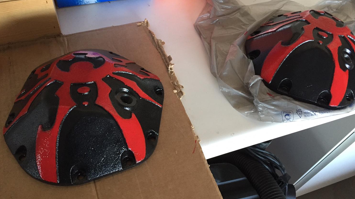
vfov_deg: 36.7
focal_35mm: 32
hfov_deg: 61.0
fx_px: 301
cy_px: 92
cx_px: 175
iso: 125
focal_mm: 4.15
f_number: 2.2
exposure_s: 1/30
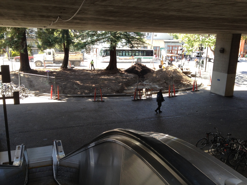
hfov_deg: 52.6
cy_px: 92
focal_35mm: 35
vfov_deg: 40.7
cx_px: 124
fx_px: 250
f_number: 2.4
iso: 64
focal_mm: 4.28
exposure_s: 1/120
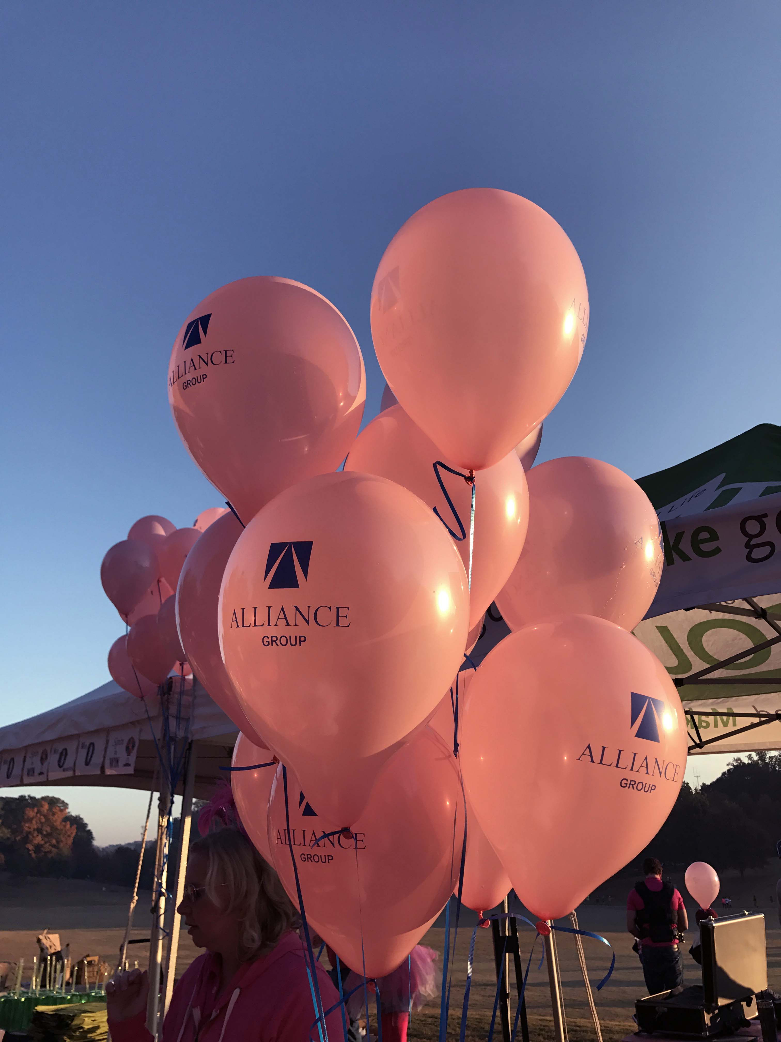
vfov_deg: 63.4
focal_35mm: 28
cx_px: 390
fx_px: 842
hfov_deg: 49.7
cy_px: 521
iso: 20
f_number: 1.8
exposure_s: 1/847
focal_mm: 3.99
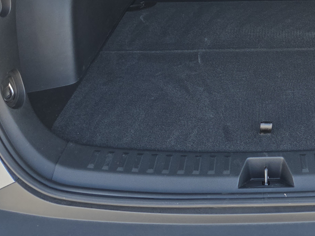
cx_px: 267
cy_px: -7
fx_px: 455
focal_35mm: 50
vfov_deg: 27.3
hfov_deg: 36.4
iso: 64
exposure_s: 1/359
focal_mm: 6.3
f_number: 1.7
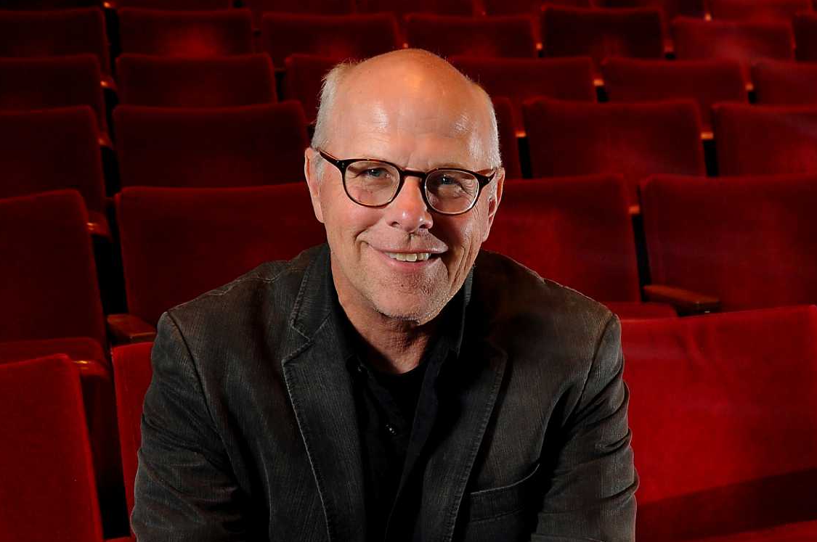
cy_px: 435
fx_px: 1609
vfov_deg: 18.9
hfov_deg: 28.3
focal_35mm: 71
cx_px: 553
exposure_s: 1/5
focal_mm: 26
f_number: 6.3
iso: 400
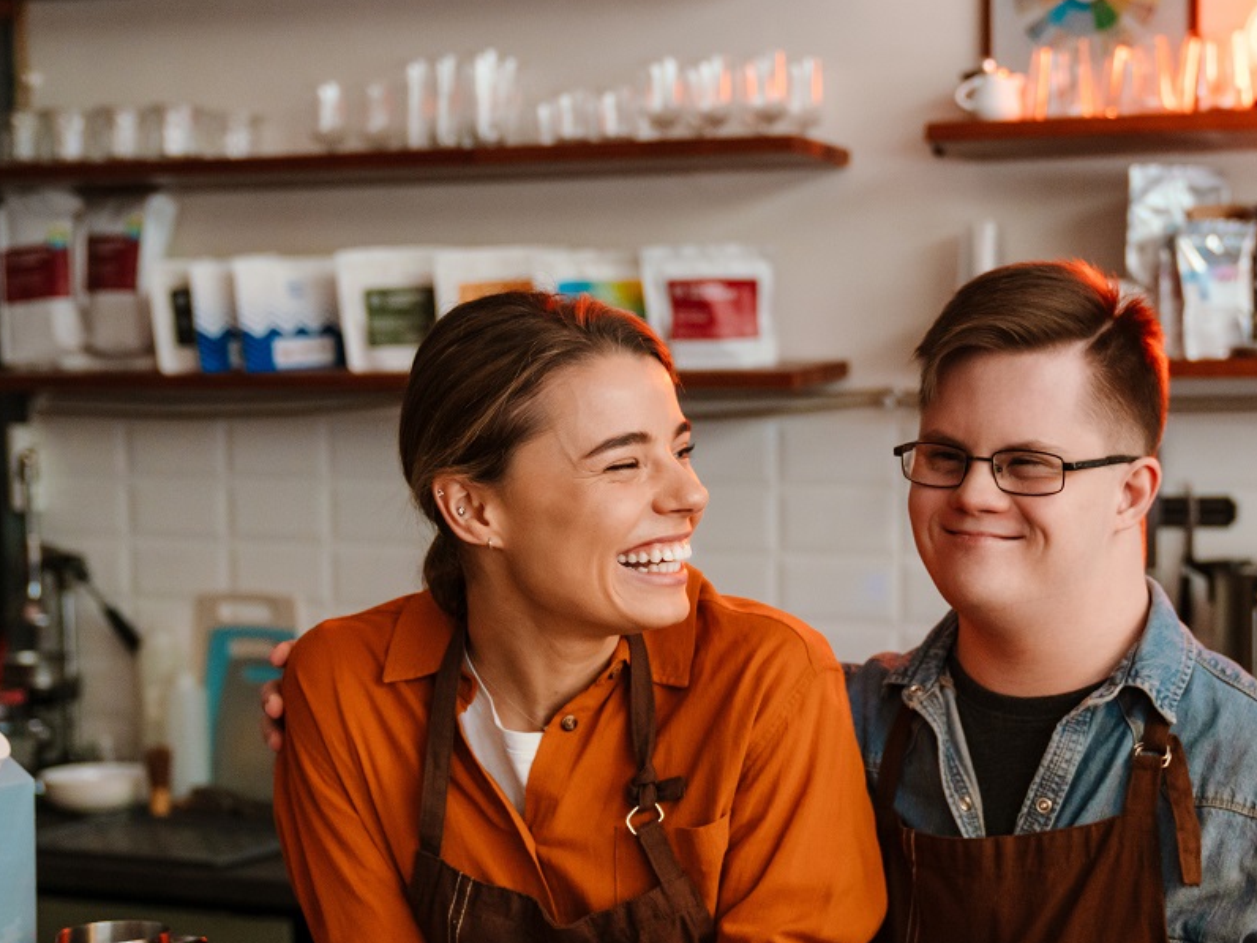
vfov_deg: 21.8
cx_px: 962
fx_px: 2433
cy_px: 682
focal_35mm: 67
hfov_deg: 28.5
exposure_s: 1/80
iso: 1600
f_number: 2.8
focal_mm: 37
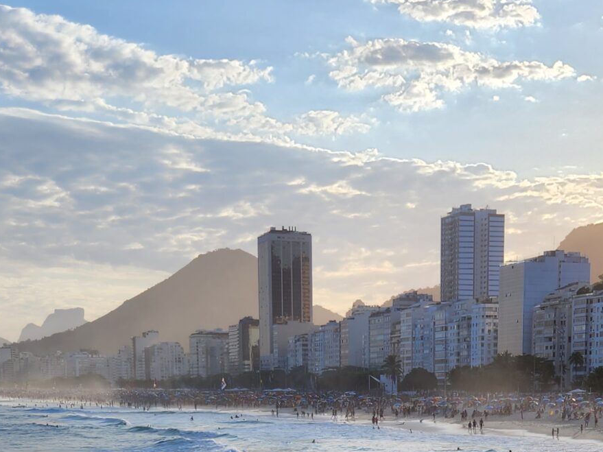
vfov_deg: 20.2
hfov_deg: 28.9
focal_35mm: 67
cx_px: 348
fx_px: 1167
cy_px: 576
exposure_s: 1/1904
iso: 20
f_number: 1.8
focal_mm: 5.4
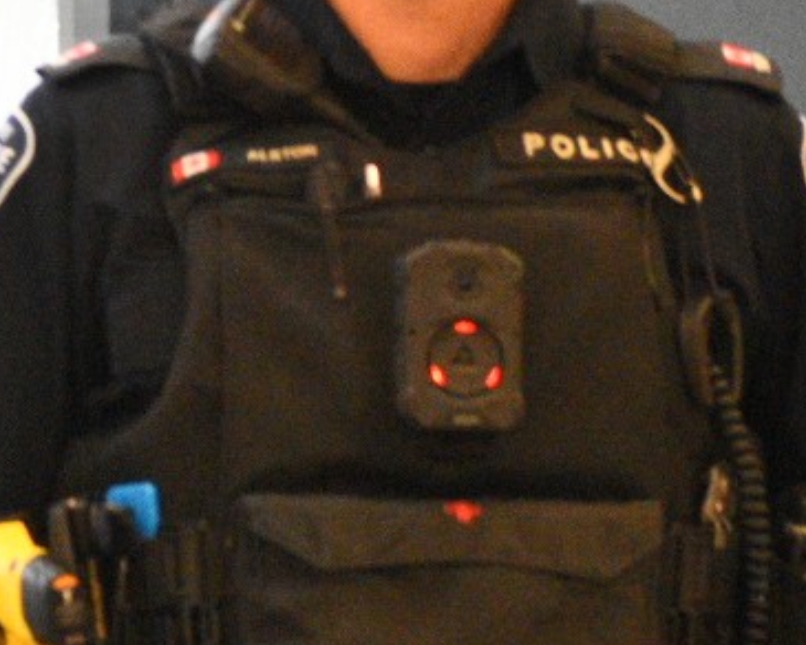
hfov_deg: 2.4
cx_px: -470
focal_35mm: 813
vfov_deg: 1.9
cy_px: 406
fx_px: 19394
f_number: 4.8
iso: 3200
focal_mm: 130
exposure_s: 1/160
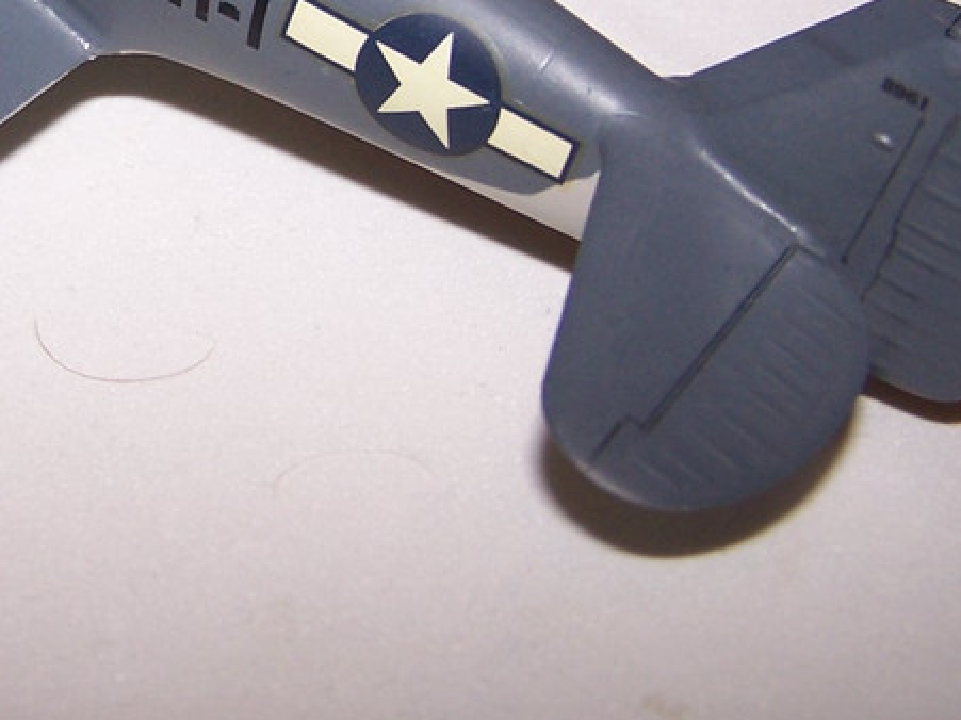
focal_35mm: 90
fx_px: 2498
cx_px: 63
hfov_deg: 21.2
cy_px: 85
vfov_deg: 16.2
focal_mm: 6.3
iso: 80
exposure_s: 1/60
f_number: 2.8
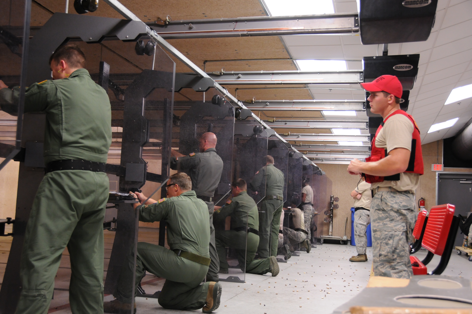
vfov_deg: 32.9
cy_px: 157
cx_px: 236
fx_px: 530
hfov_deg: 48.0
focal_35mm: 40
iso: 1000
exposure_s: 1/40
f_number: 4
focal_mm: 27
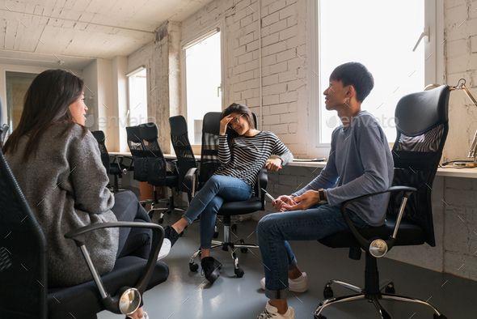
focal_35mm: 28
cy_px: 160
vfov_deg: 46.4
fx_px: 371
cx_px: 238
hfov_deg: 65.4
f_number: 4
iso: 1000
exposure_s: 1/200
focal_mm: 28
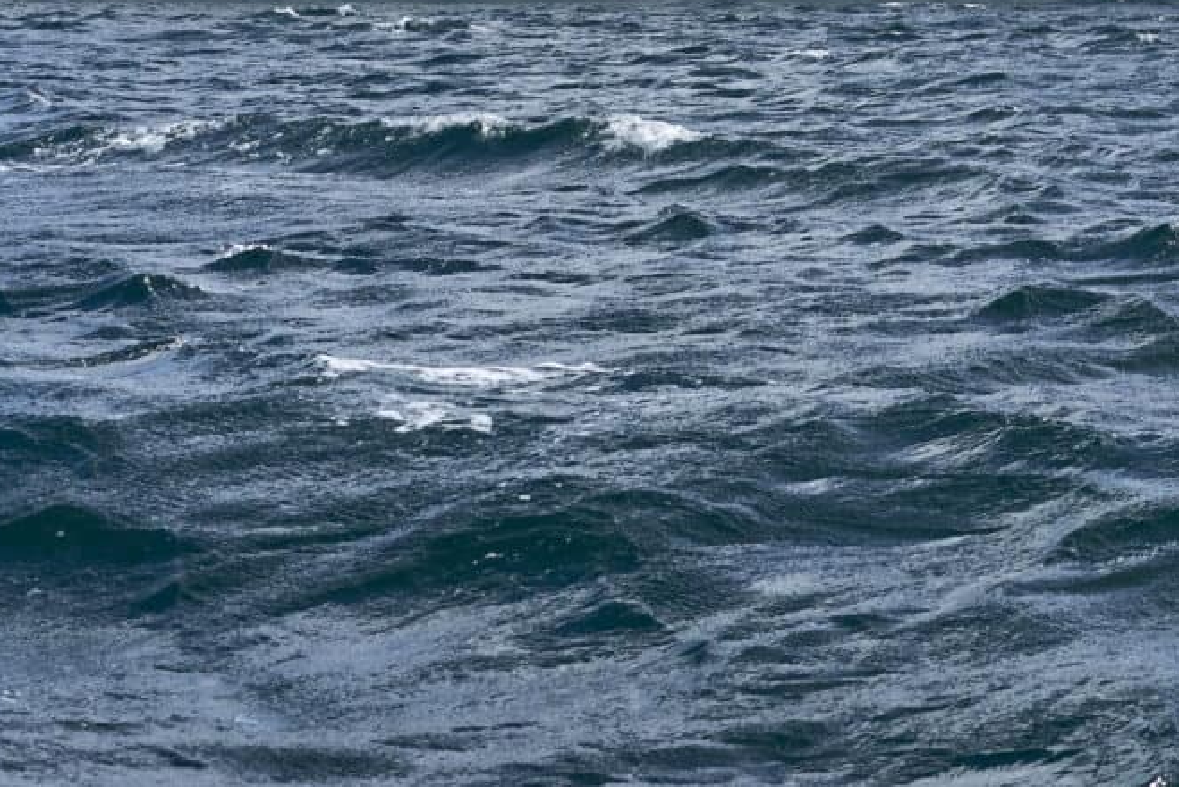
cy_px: -646
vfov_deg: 9.8
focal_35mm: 132
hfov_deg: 15.5
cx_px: 585
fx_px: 4325
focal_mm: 34
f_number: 6.3
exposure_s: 1/1000
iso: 200
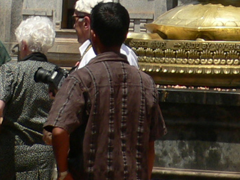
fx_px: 1115
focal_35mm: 161
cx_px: 401
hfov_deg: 11.6
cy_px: -211
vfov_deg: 8.6
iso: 80
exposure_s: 1/500
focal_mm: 6
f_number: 4.6
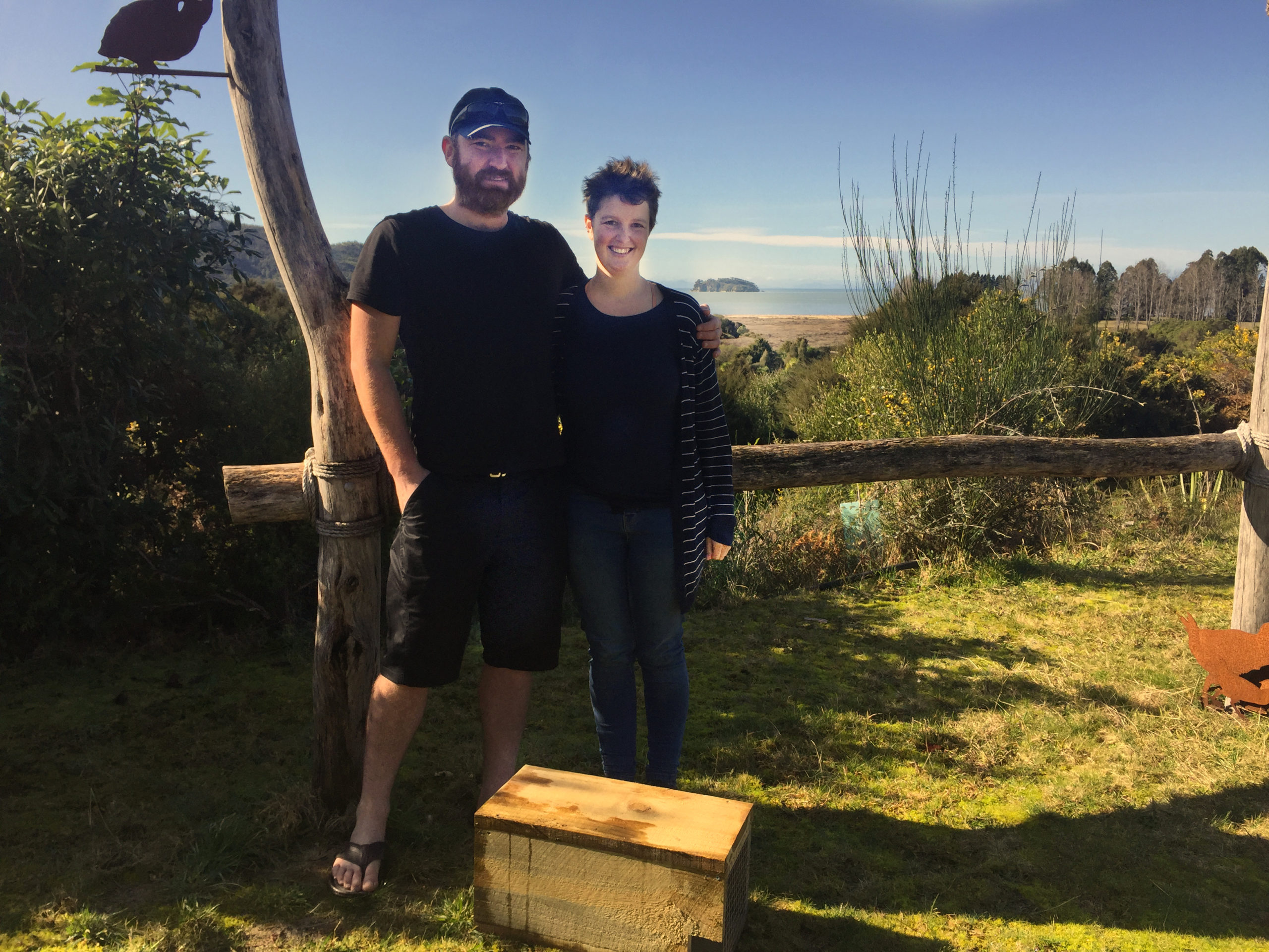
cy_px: 476
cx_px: 634
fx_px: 1063
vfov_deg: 48.2
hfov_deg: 61.7
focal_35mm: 29
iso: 32
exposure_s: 1/1364
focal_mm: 4.2
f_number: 2.2
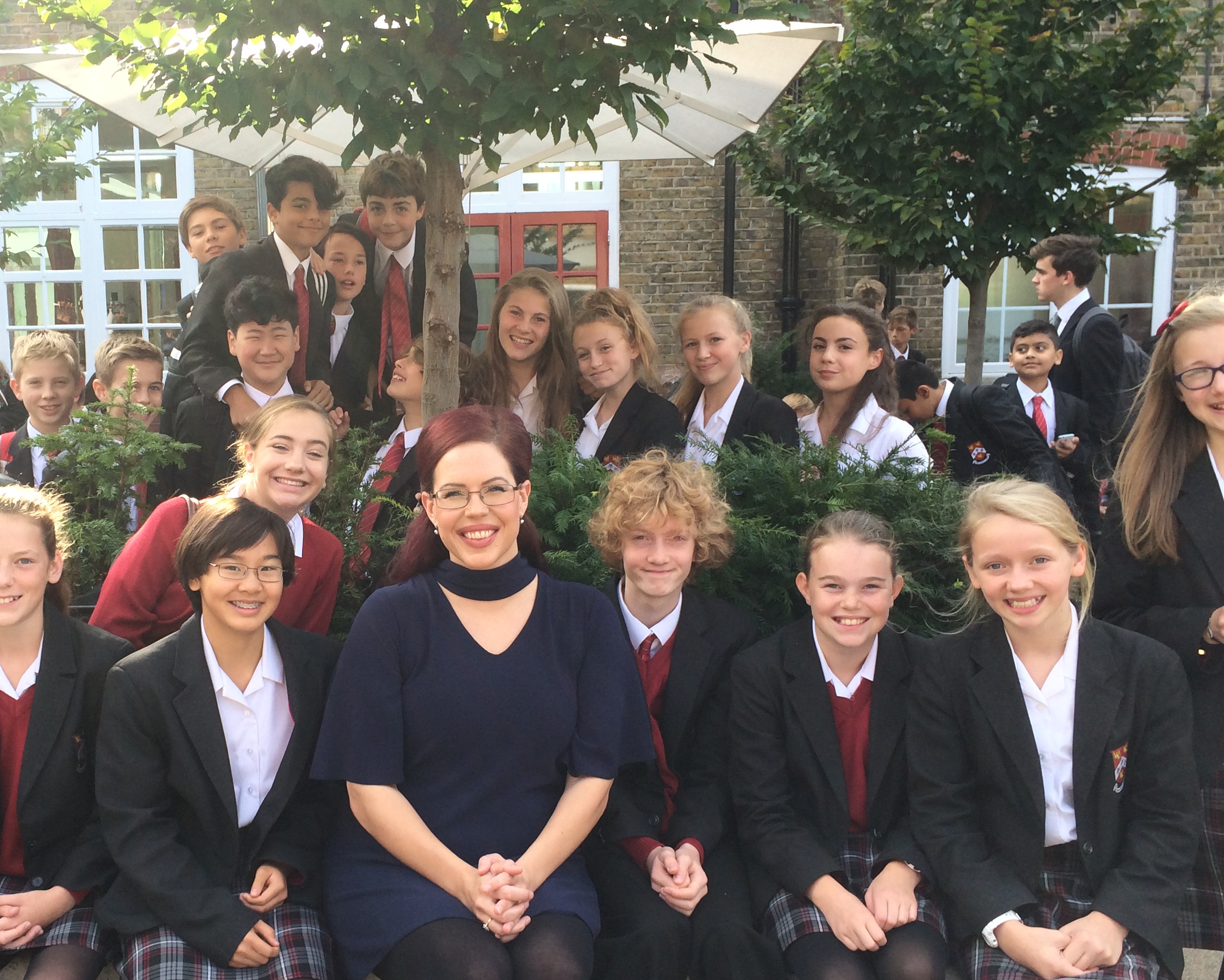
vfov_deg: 36.5
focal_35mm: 41
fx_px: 1485
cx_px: 428
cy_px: 541
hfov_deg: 44.3
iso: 32
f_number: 2.2
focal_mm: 4.15
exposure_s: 1/323
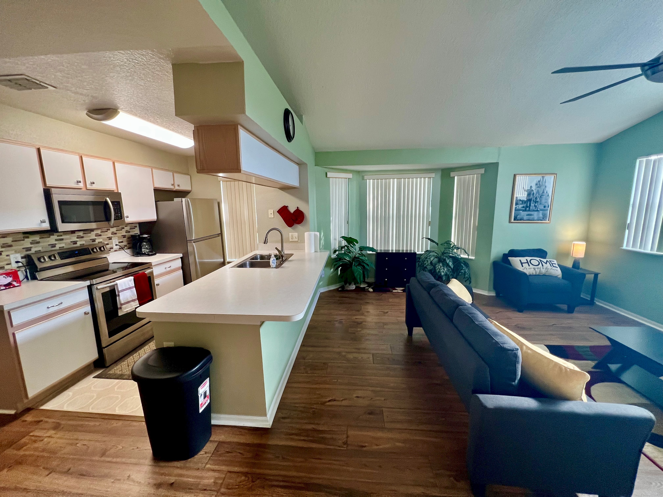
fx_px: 249
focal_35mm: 13
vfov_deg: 89.9
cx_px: 332
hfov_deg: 106.2
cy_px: 248
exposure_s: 1/120
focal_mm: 1.57
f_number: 1.8
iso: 200
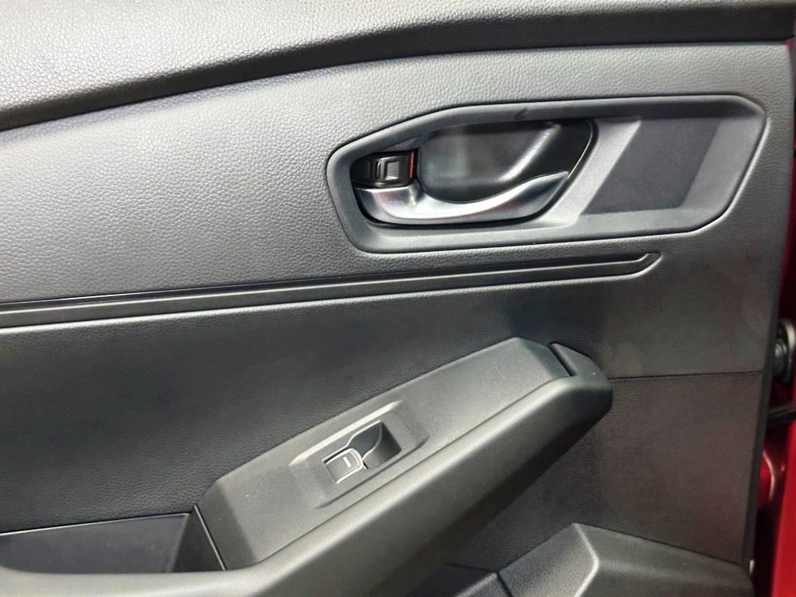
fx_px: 1104
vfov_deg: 30.3
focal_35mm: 48
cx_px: 398
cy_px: 298
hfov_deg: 39.7
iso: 640
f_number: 1.78
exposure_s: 1/30
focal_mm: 6.86
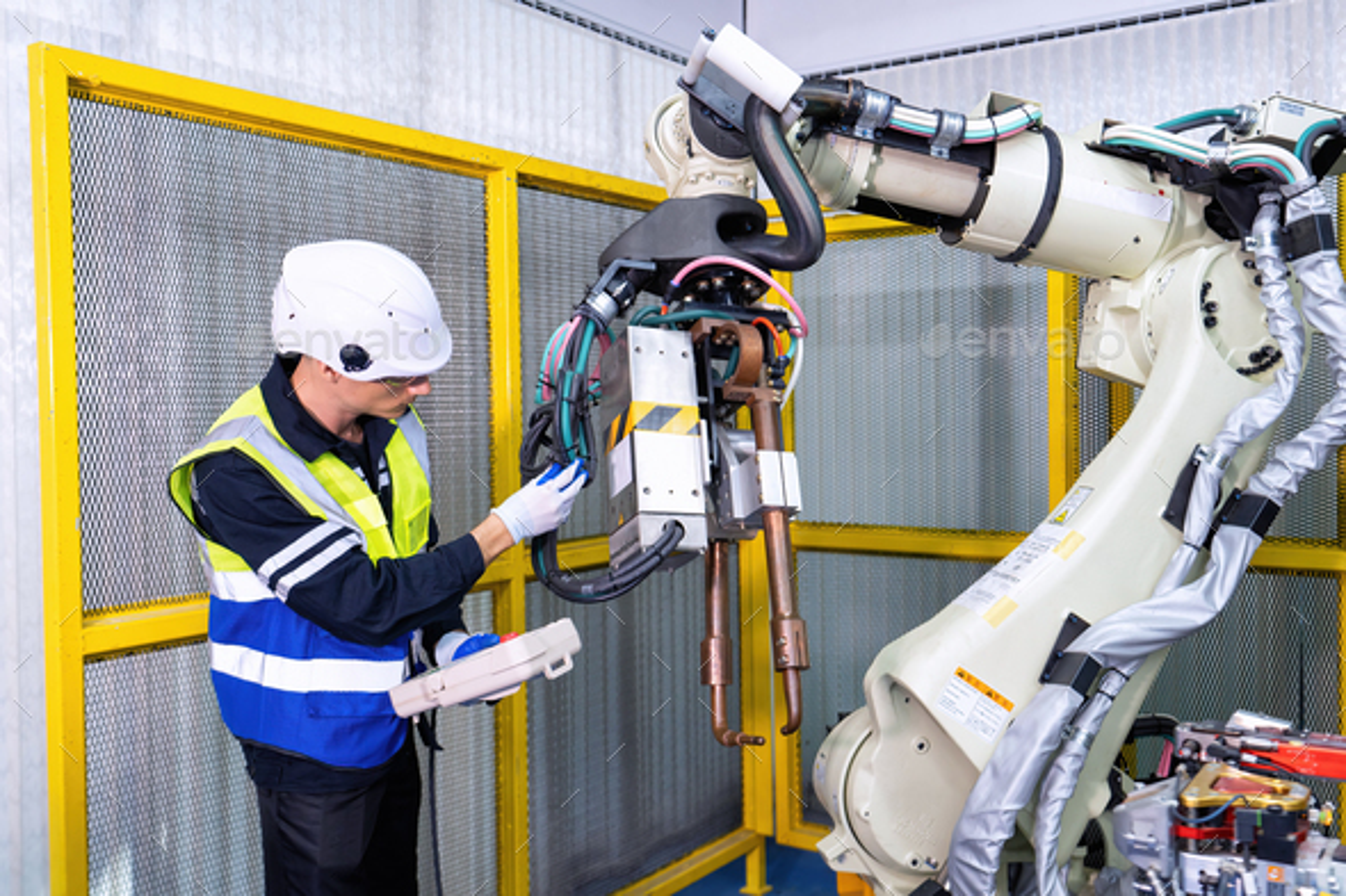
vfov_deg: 38.9
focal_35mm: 34
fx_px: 1271
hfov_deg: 55.8
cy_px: 448
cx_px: 673
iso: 1000
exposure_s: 1/160
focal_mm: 34
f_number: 2.8
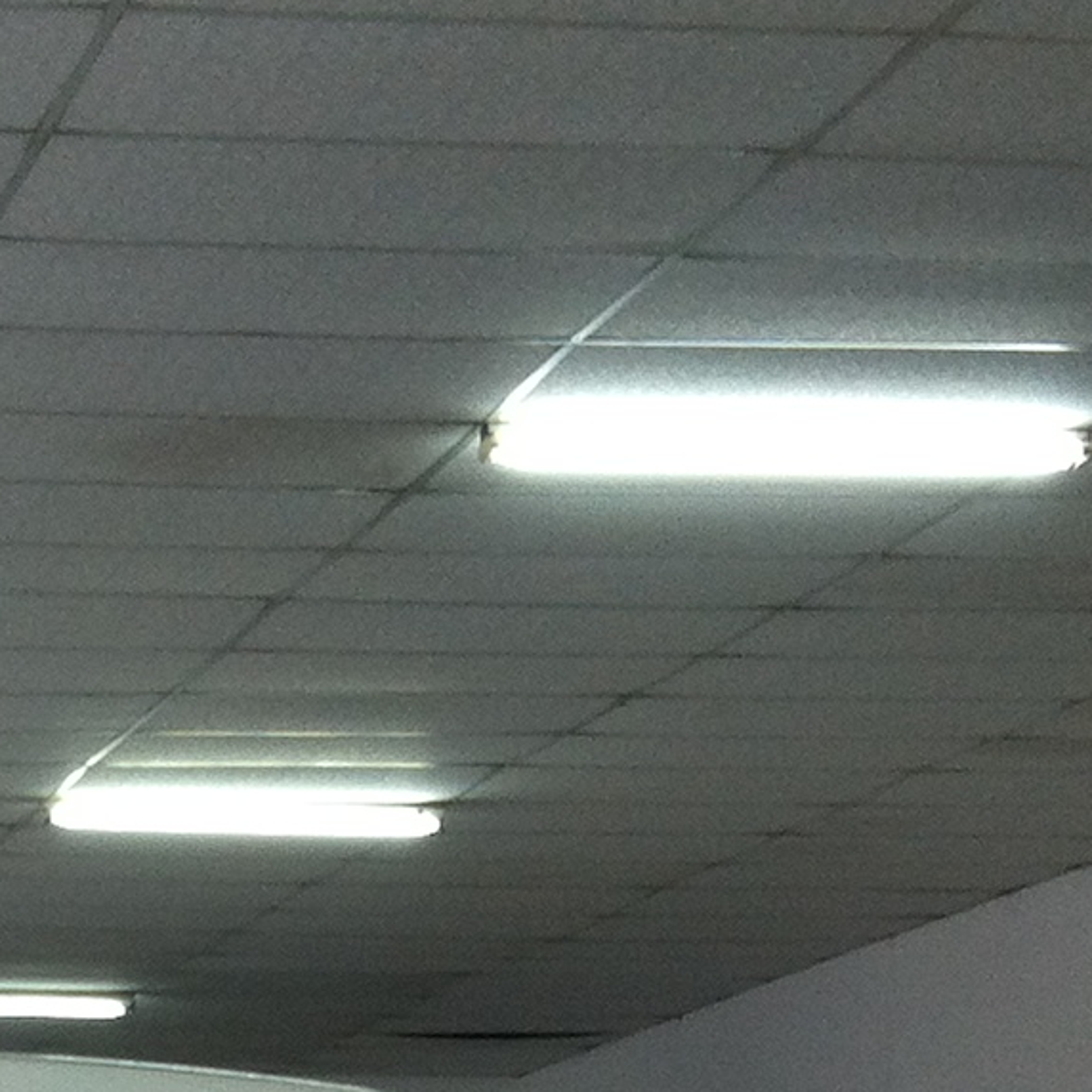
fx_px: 4997
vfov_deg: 11.9
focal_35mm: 140
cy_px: 1661
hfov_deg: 11.9
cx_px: -536
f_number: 2.8
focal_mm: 3.85
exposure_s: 1/15
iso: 80
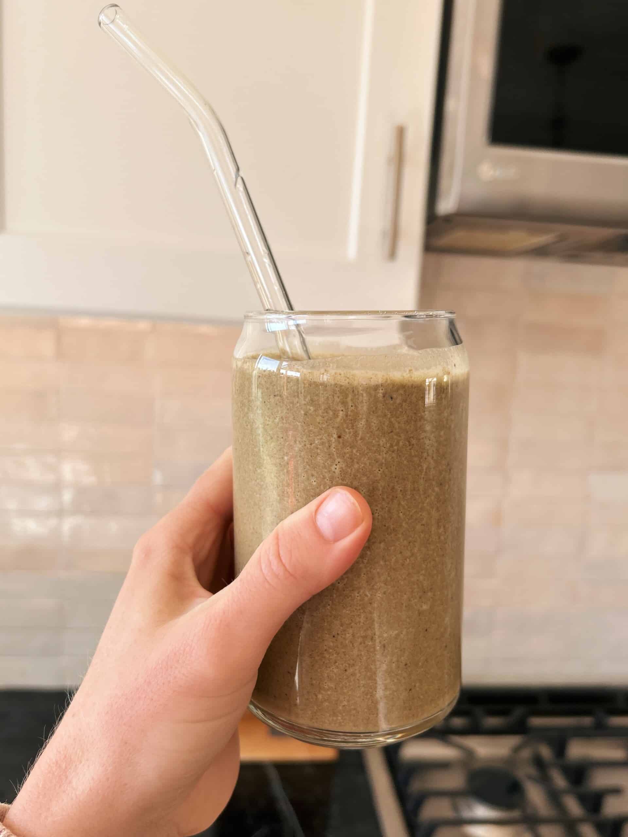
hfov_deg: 53.1
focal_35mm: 26
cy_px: 418
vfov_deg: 67.3
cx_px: 314
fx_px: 629
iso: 40
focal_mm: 5.7
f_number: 1.5
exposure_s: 1/205
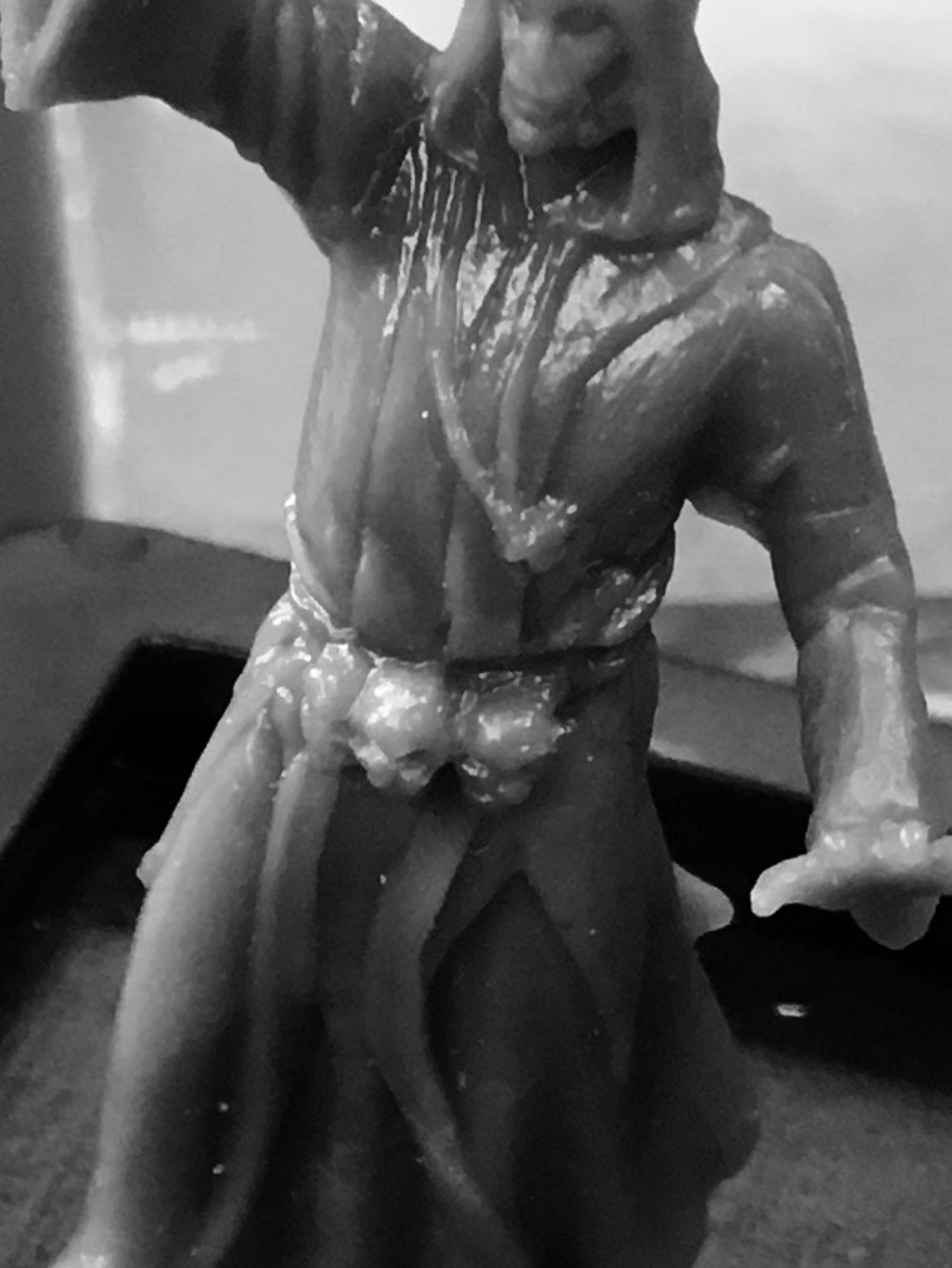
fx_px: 5022
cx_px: -1058
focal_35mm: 137
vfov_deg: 13.6
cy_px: 1837
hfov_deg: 9.9
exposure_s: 1/30
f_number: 2.2
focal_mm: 4.15
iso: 40
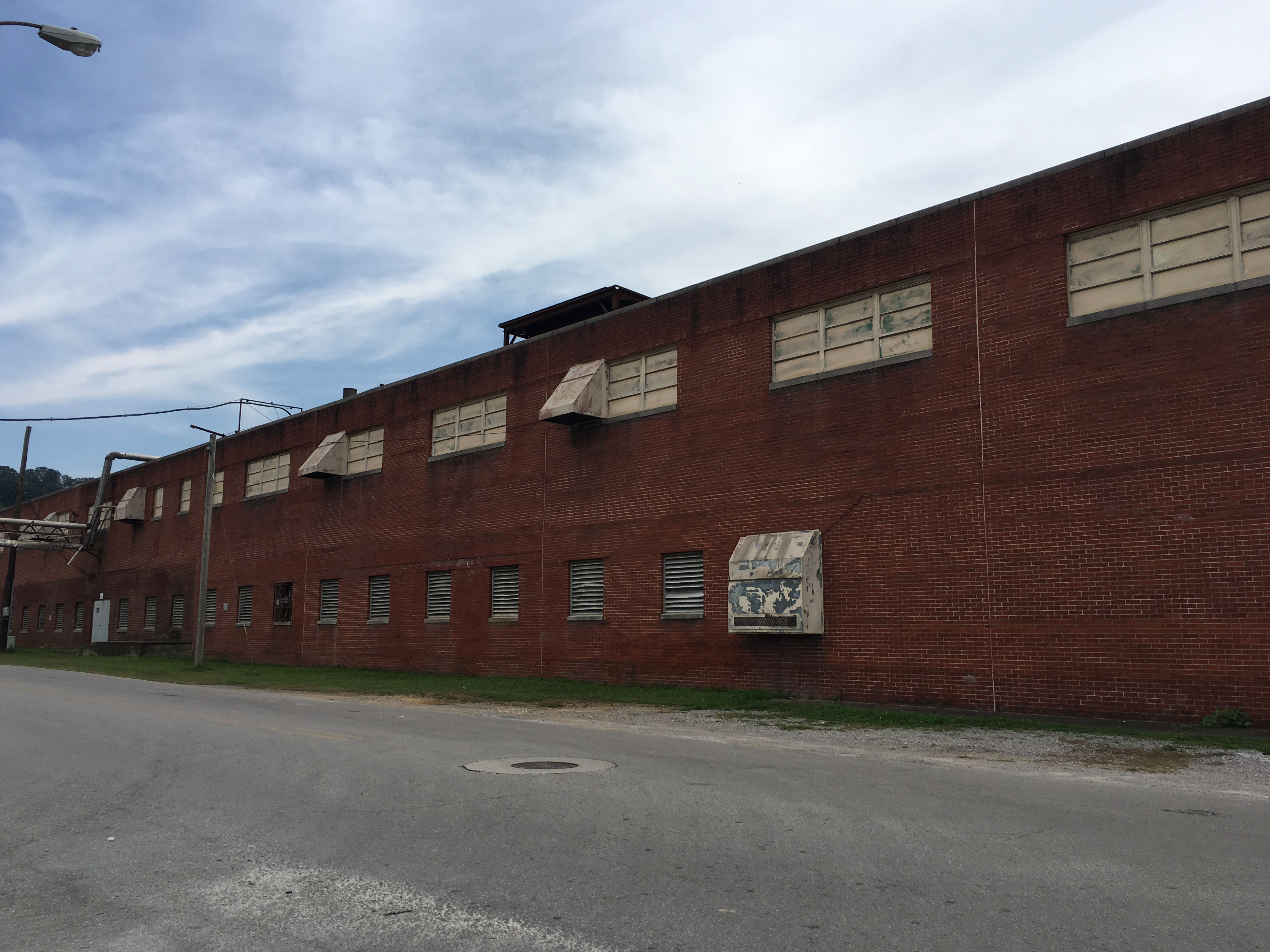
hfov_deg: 60.0
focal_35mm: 30
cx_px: 614
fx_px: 1101
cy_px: 475
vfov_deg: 46.8
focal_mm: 4.15
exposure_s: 1/1282
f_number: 2.2
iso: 25
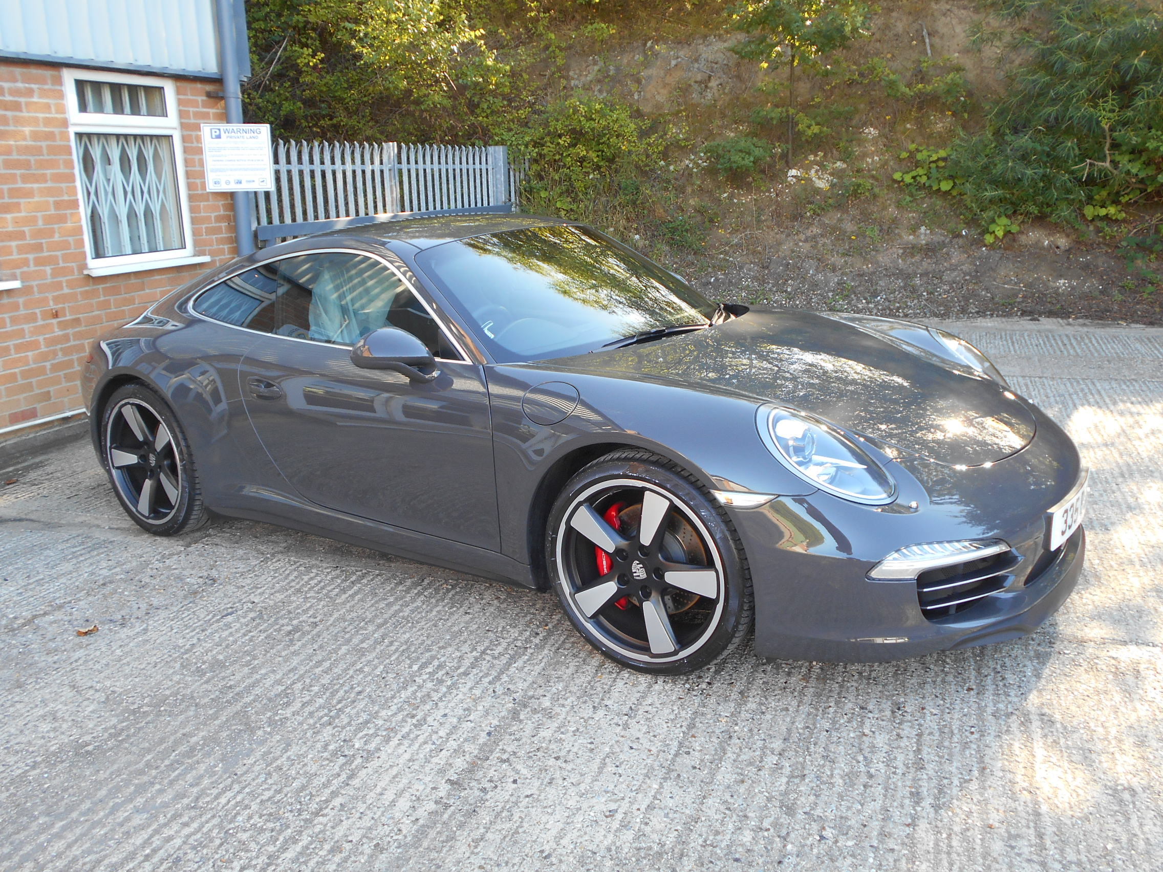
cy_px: 436
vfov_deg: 46.8
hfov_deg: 60.0
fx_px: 1008
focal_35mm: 30
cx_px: 582
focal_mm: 5.1
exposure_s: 1/50
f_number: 3.4
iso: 80
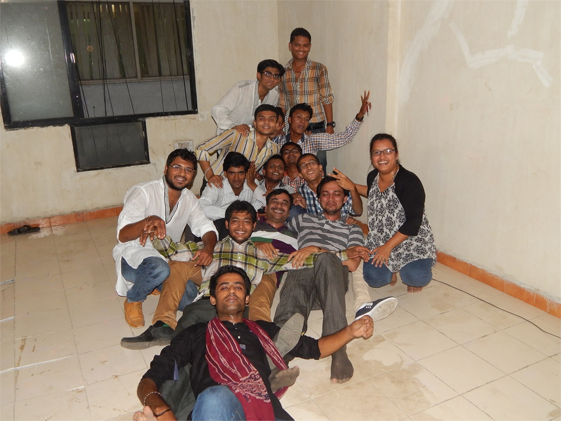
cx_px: 280
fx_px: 502
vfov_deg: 45.4
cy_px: 210
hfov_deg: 58.4
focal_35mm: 31
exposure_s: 1/30
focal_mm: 5.6
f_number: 3.2
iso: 220
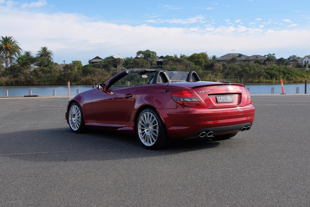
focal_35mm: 32
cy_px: 104
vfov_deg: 41.1
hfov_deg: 58.7
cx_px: 155
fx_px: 276
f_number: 8
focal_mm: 21.6
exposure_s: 1/480
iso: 500
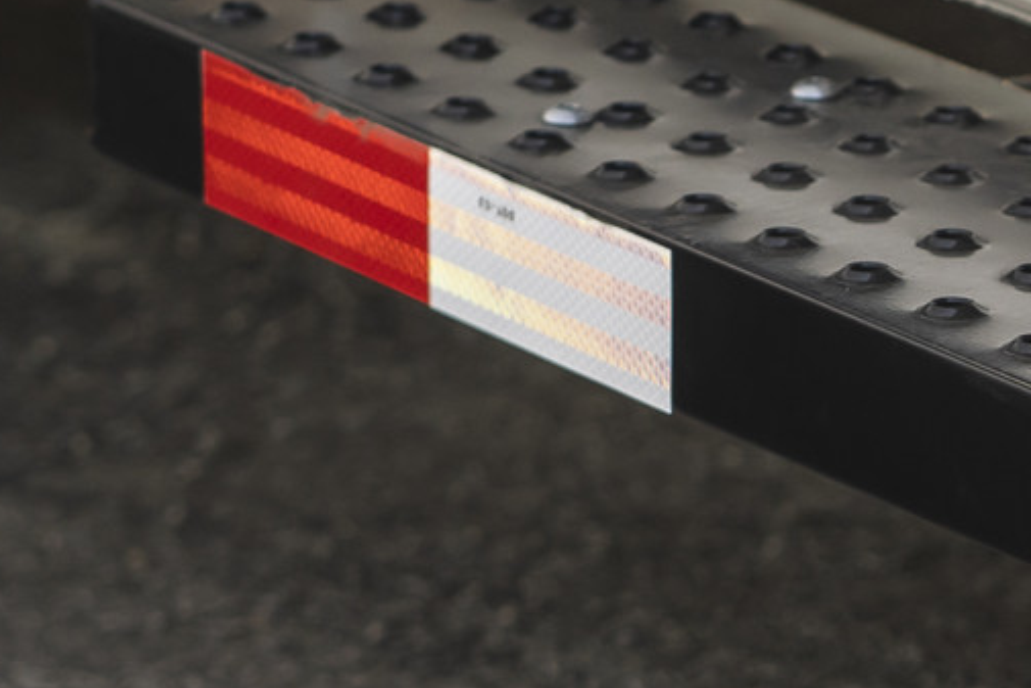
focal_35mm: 505
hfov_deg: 4.1
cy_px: 471
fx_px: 14465
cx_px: 1521
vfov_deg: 2.7
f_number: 2.8
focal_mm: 85
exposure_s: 1/320
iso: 160
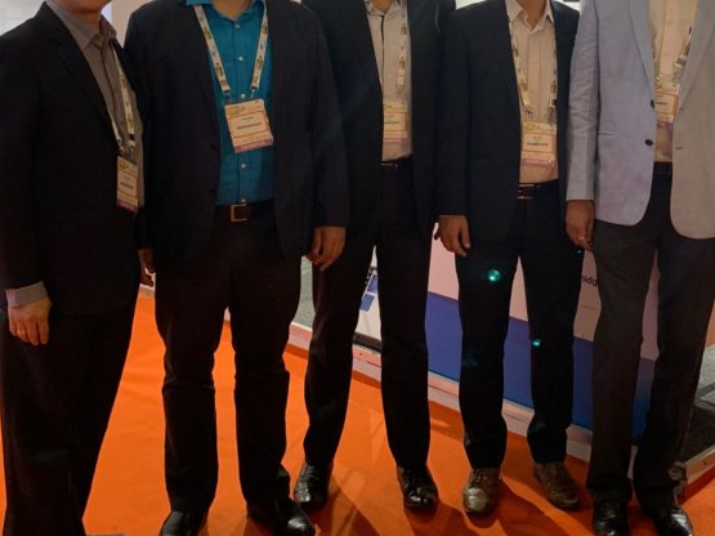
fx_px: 991
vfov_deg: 29.4
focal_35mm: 48
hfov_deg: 39.1
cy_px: 85
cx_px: 487
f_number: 1.8
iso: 100
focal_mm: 4.25
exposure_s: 1/50
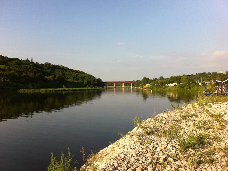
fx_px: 230
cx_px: 114
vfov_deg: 40.6
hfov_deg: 52.7
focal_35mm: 35
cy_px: 86
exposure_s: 1/1005
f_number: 2.8
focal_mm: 3.85
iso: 80
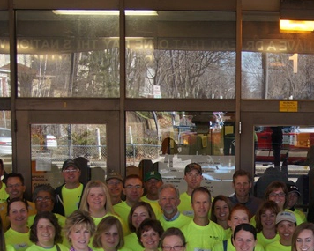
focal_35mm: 79
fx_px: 734
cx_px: 268
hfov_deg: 23.6
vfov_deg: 19.2
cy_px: 215
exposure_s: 1/160
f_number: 4
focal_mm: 20
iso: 250
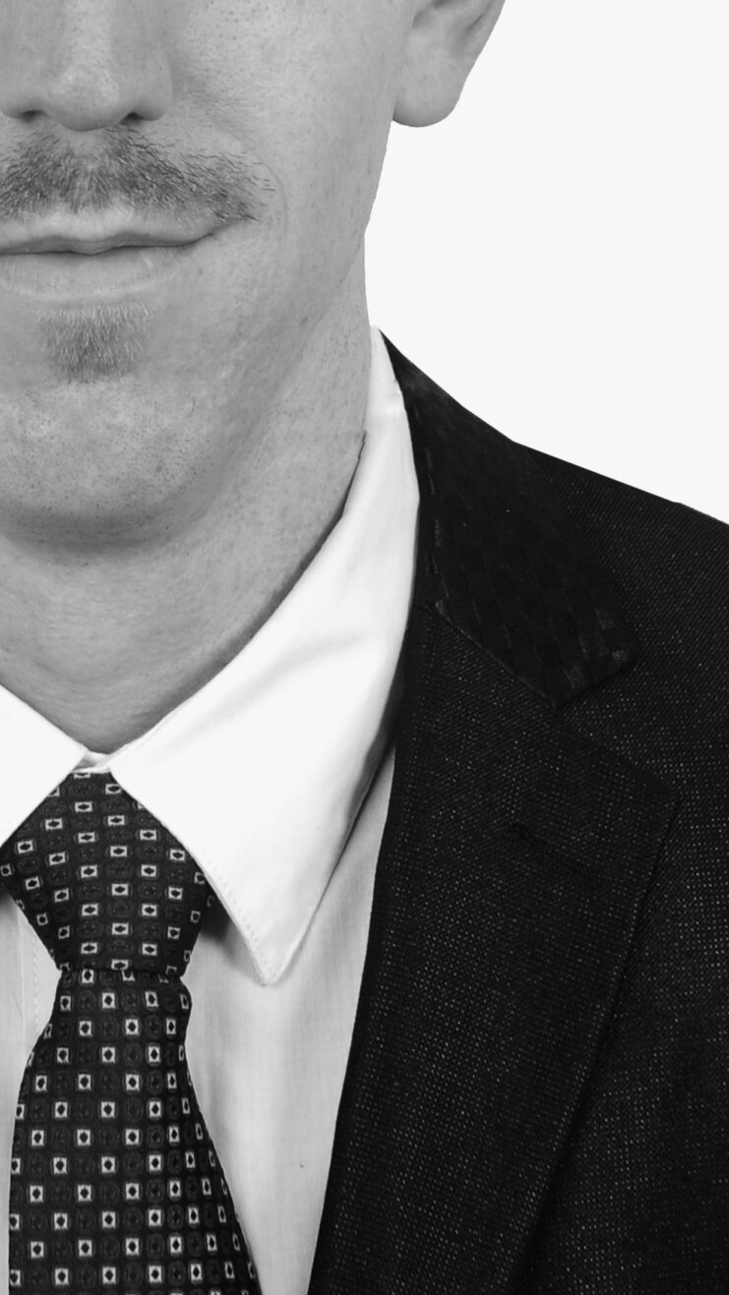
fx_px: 6288
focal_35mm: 183
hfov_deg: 6.6
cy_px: 256
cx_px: 89
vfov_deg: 11.7
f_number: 9
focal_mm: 60
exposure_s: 1/125
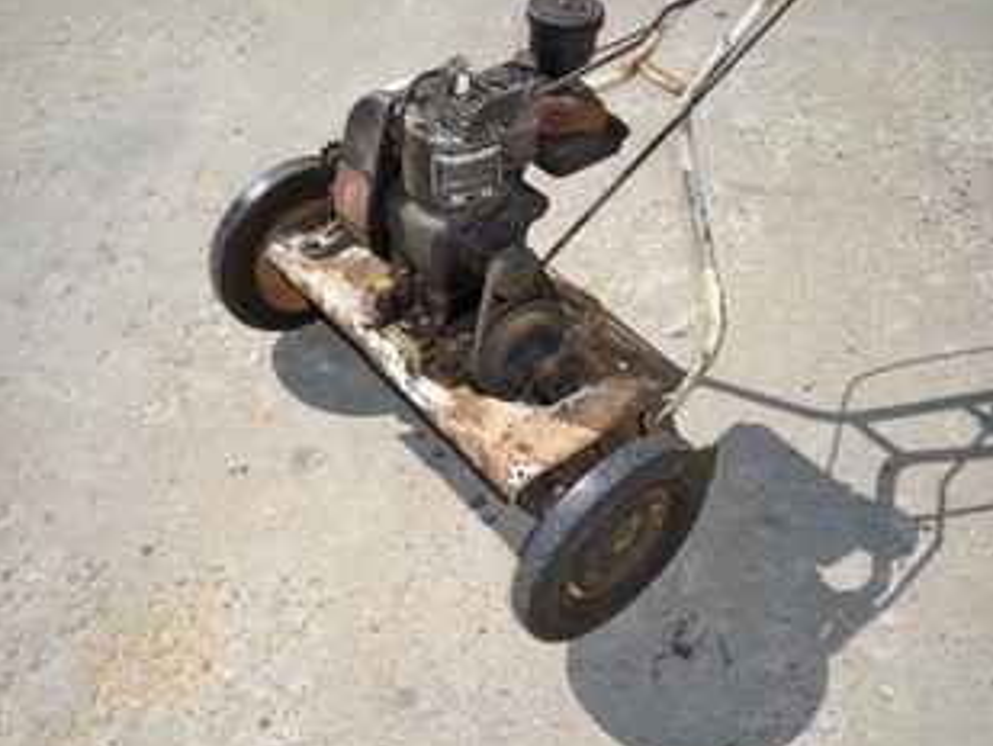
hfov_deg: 47.8
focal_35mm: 39
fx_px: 1119
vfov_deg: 36.8
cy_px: 379
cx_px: 495
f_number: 4.7
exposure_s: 1/640
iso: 64
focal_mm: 6.3
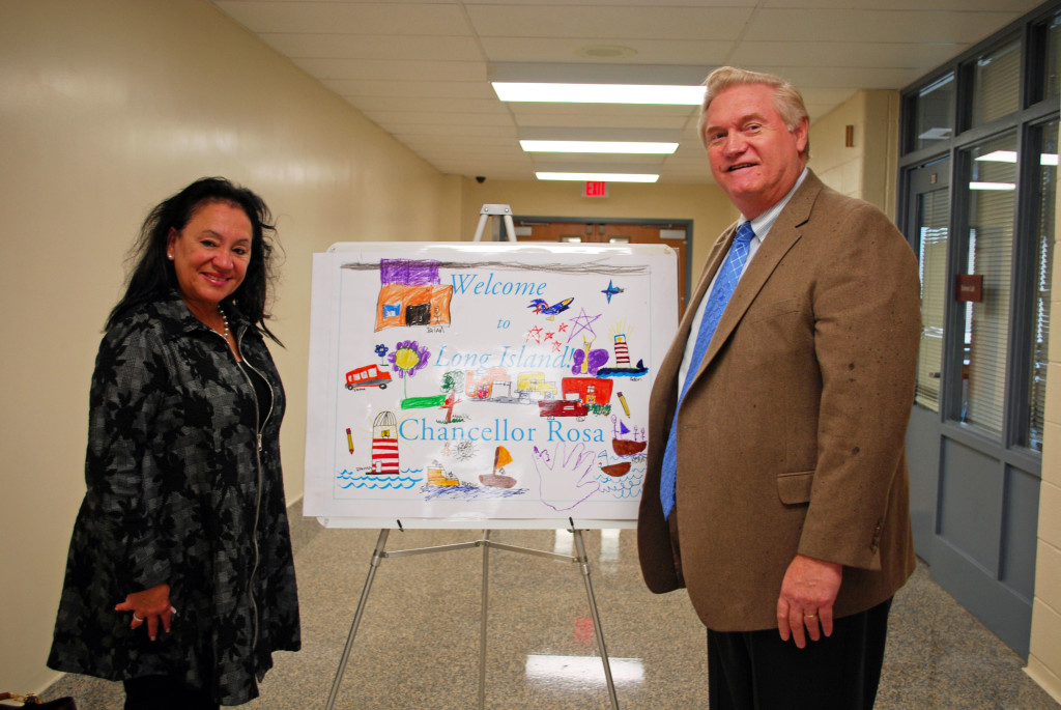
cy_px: 355
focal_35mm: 36
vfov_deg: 37.0
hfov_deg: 53.1
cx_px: 530
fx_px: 1062
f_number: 4.2
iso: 220
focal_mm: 24
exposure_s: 1/30
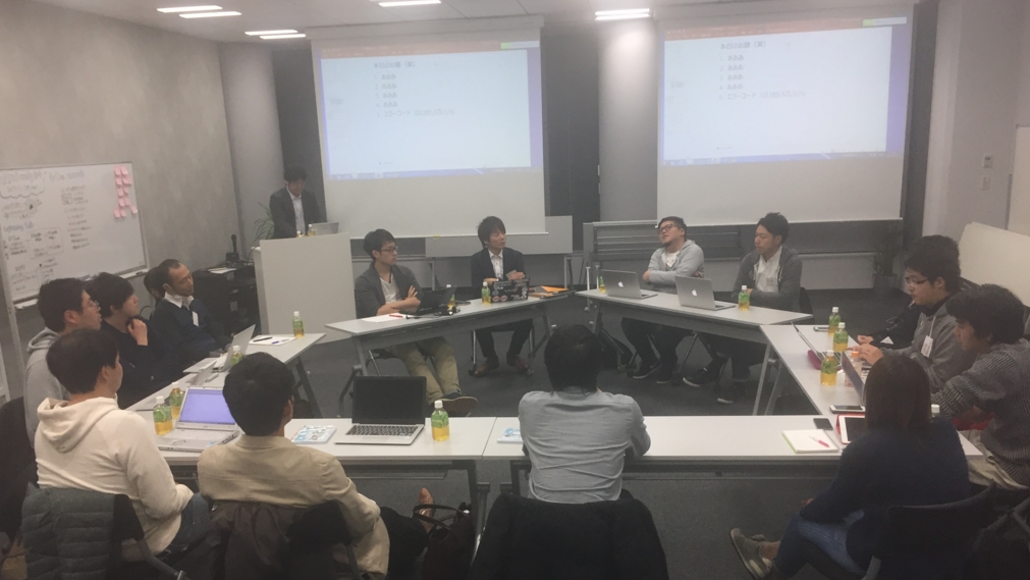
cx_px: 511
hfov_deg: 61.0
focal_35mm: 32
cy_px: 368
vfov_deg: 36.4
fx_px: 874
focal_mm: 4.15
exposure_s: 1/30
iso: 32
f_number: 2.2
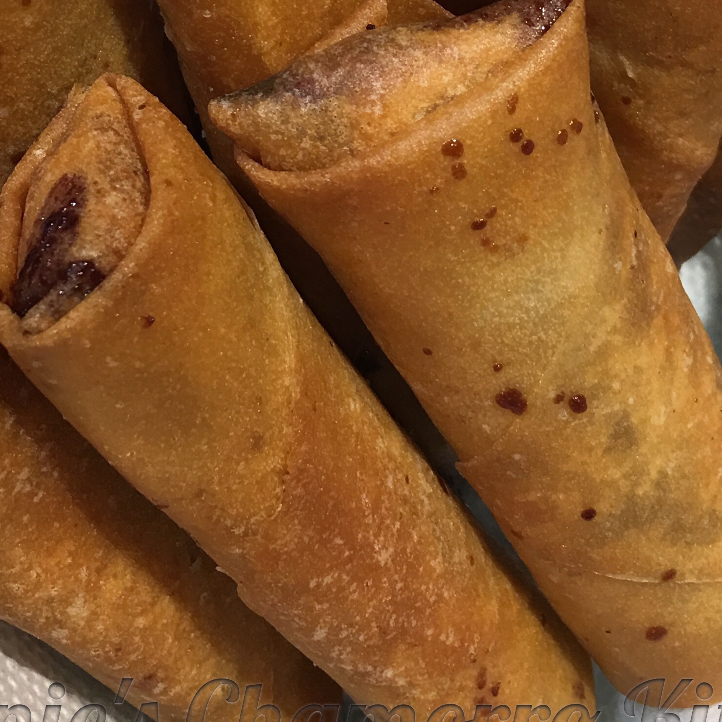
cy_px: -105
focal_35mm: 70
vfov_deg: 23.0
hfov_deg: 24.7
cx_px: 379
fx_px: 1652
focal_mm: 4.15
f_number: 2.2
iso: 25
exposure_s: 1/15
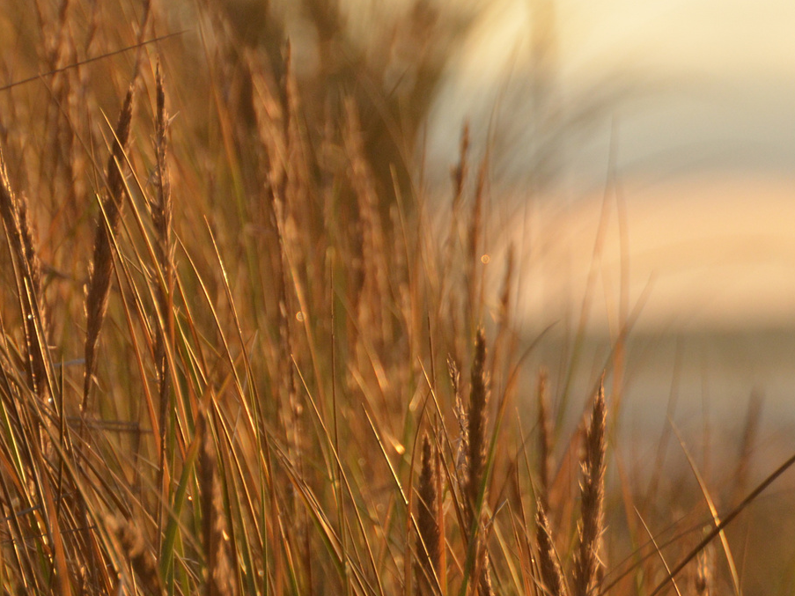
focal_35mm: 520
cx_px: 406
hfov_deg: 3.8
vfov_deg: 2.9
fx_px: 11941
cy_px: 277
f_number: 5.6
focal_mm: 200
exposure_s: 1/640
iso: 800
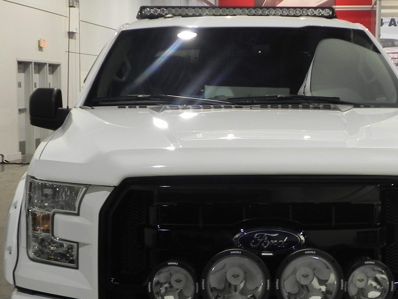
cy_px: 196
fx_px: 805
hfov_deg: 27.7
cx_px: 253
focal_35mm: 70
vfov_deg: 20.9
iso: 160
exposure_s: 1/31.8
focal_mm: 6.6
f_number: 3.2
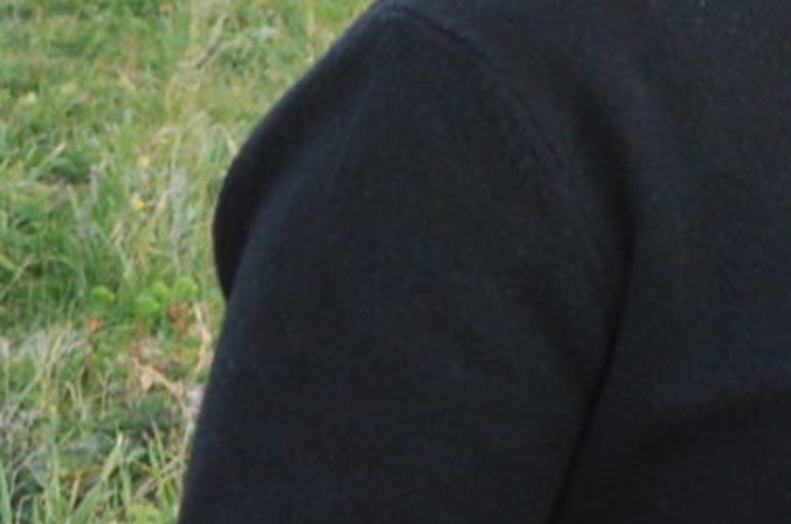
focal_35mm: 178
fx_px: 3904
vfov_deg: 7.4
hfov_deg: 10.0
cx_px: 1948
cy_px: -484
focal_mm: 22
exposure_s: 1/50
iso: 320
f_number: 7.1
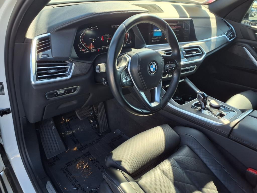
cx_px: 128
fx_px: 200
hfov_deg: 65.3
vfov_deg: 51.4
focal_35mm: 27
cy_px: 96
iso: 40
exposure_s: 1/196
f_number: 1.9
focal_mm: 3.58
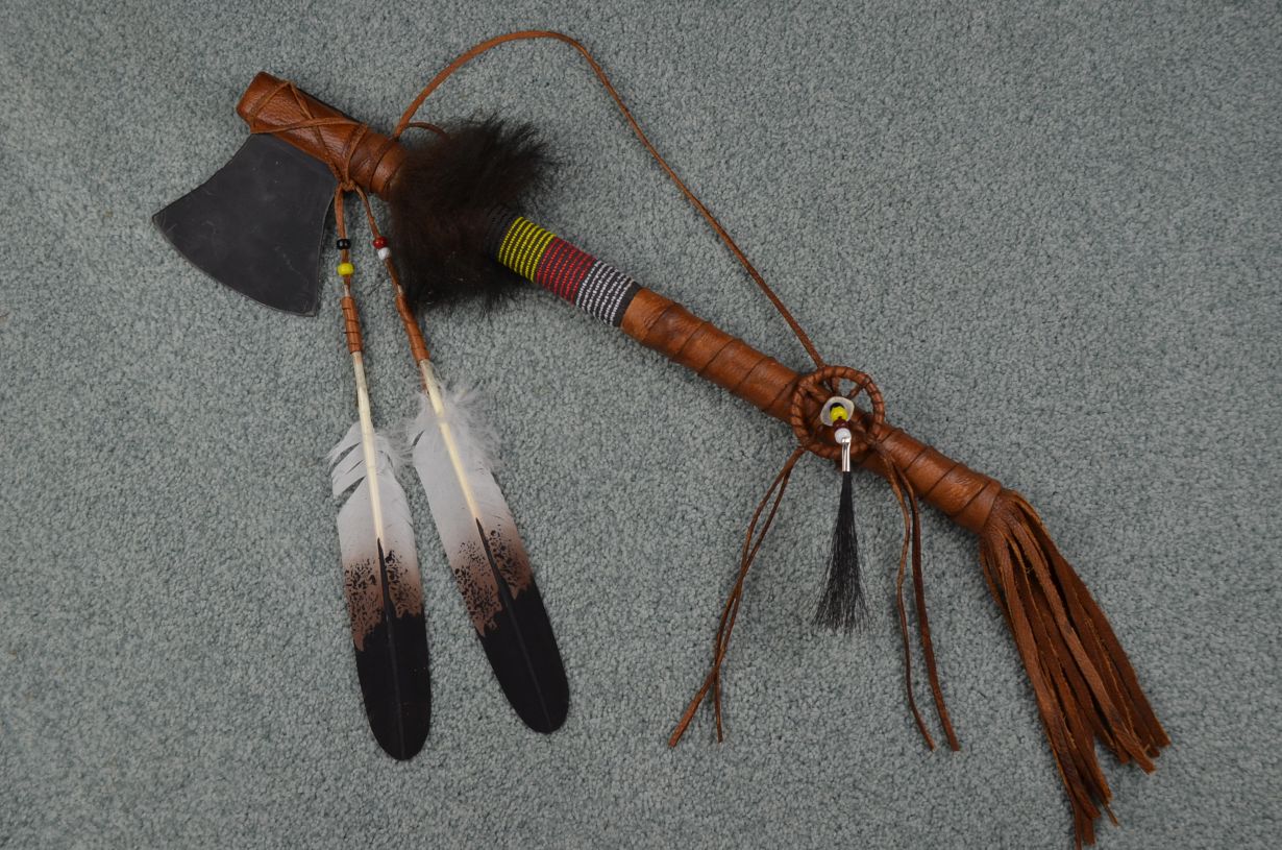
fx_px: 1599
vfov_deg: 29.7
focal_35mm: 45
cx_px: 641
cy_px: 425
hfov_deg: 43.7
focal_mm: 30
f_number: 6.3
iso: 400
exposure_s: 1/60
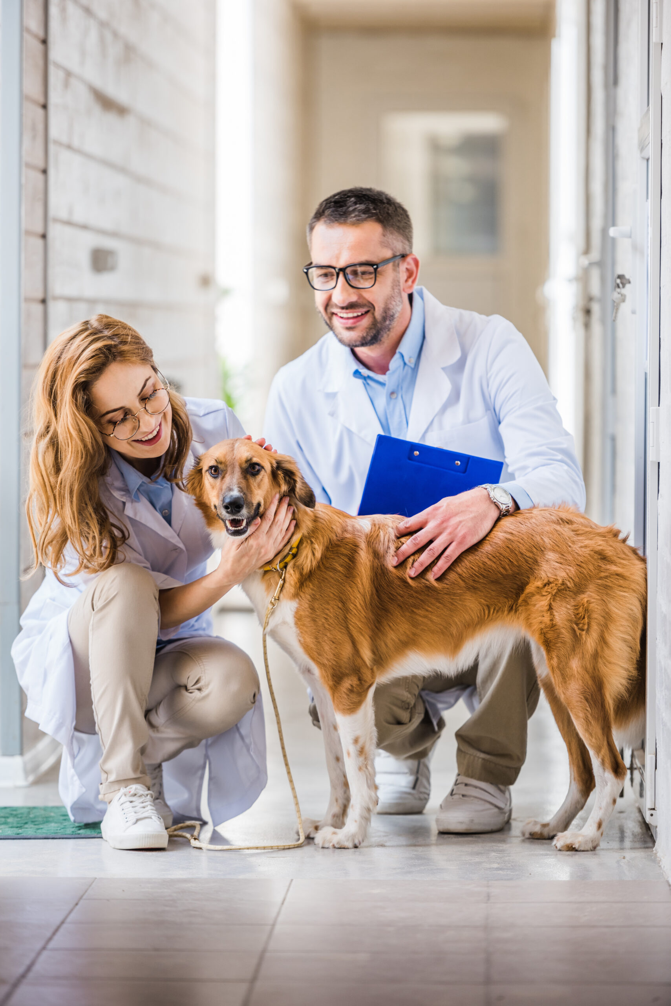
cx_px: 336
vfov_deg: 11.7
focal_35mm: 175
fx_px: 4888
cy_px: 503
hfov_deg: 7.9
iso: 200
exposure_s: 1/250
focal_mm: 175
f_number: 3.2
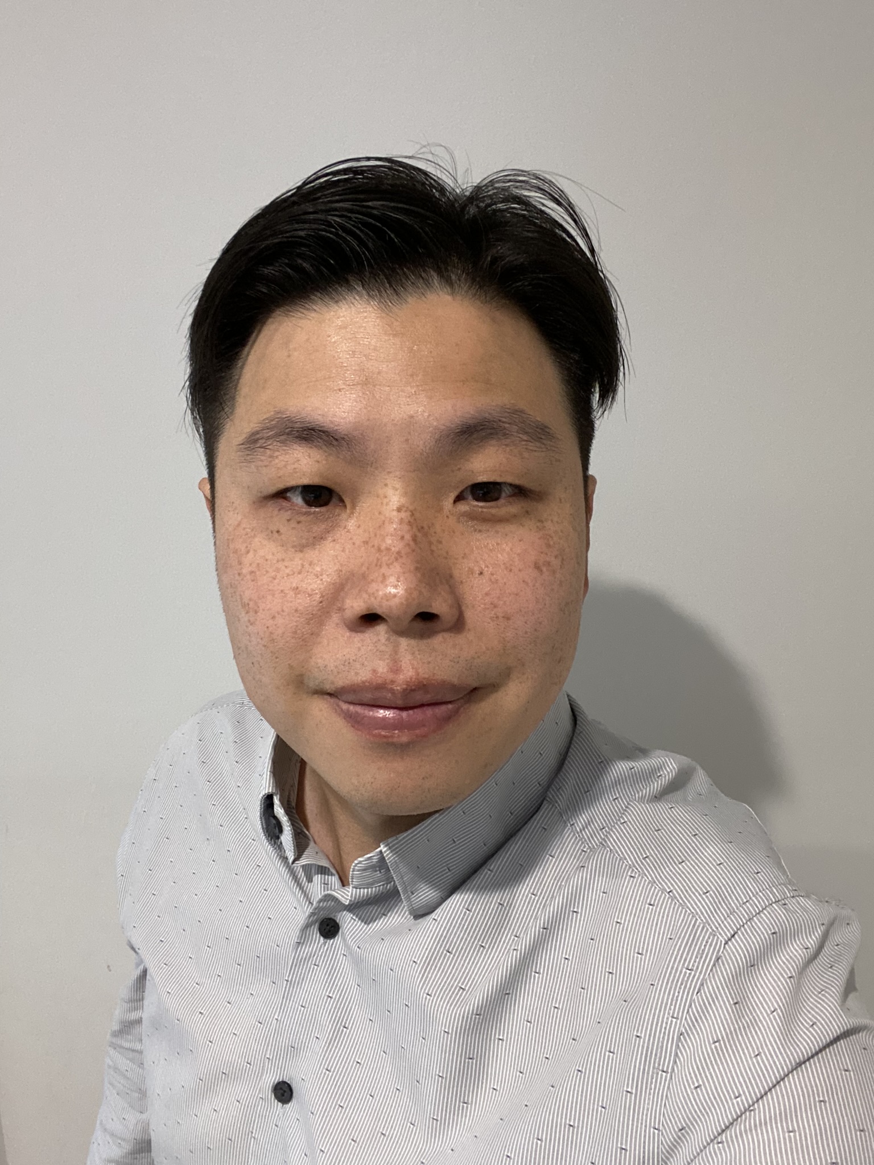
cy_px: 582
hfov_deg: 46.8
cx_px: 437
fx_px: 1010
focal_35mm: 30
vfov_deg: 60.0
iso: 400
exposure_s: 1/33
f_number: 2.2
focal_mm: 2.71
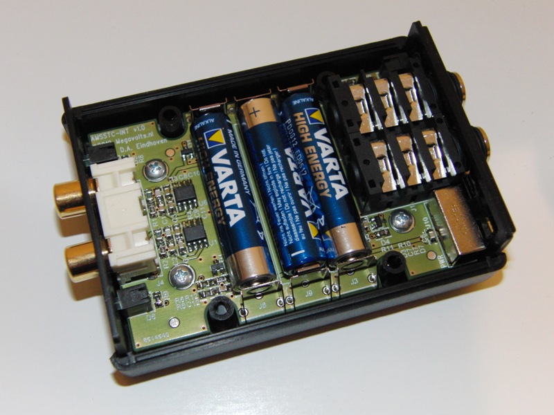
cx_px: 277
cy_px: 208
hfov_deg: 38.9
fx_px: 784
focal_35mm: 49
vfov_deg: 29.7
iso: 400
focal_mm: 8.7
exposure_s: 1/50
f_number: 3.3
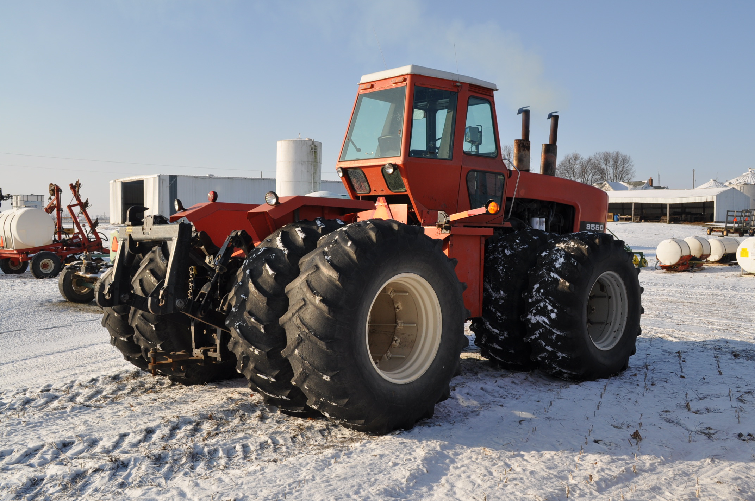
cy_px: 250
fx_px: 691
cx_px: 378
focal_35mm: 33
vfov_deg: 39.9
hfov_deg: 57.3
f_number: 9
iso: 200
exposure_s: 1/320
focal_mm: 22
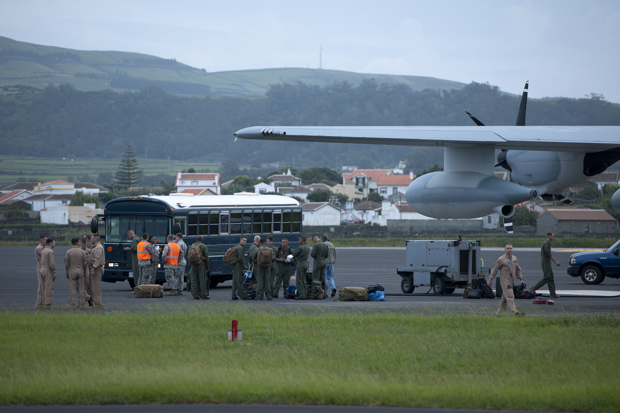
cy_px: 206
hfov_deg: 10.3
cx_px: 310
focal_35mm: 200
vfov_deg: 6.9
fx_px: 3444
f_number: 3.5
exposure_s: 1/125
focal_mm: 200
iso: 200
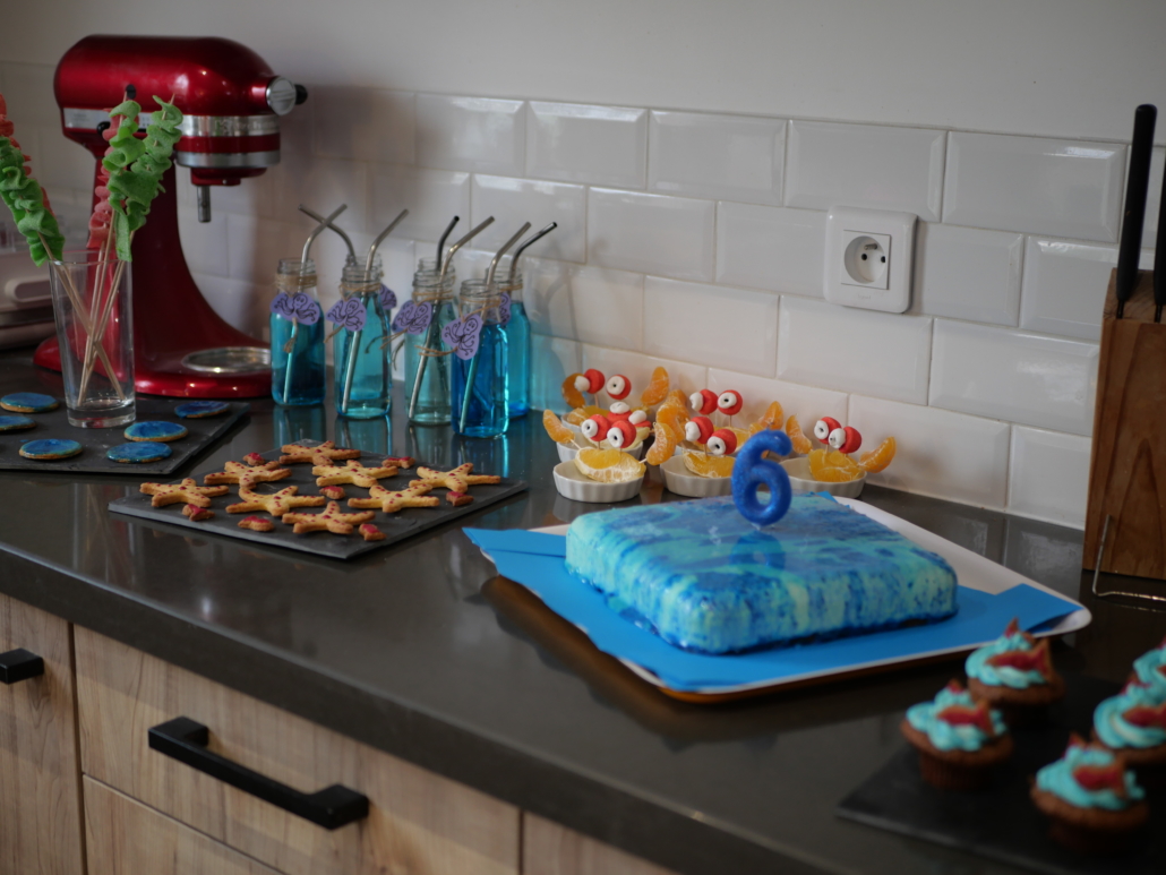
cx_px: 583
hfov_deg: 38.2
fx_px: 1685
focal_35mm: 50
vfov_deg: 29.1
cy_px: 438
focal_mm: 25
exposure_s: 1/60
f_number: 1.7
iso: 200
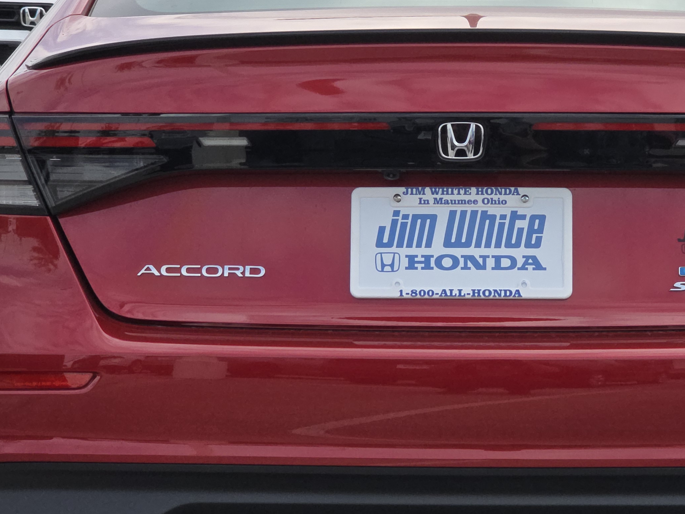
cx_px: 462
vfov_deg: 11.1
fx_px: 2652
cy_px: 258
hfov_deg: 14.7
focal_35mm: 134
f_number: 2.4
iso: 50
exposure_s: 1/1588
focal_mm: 7.9
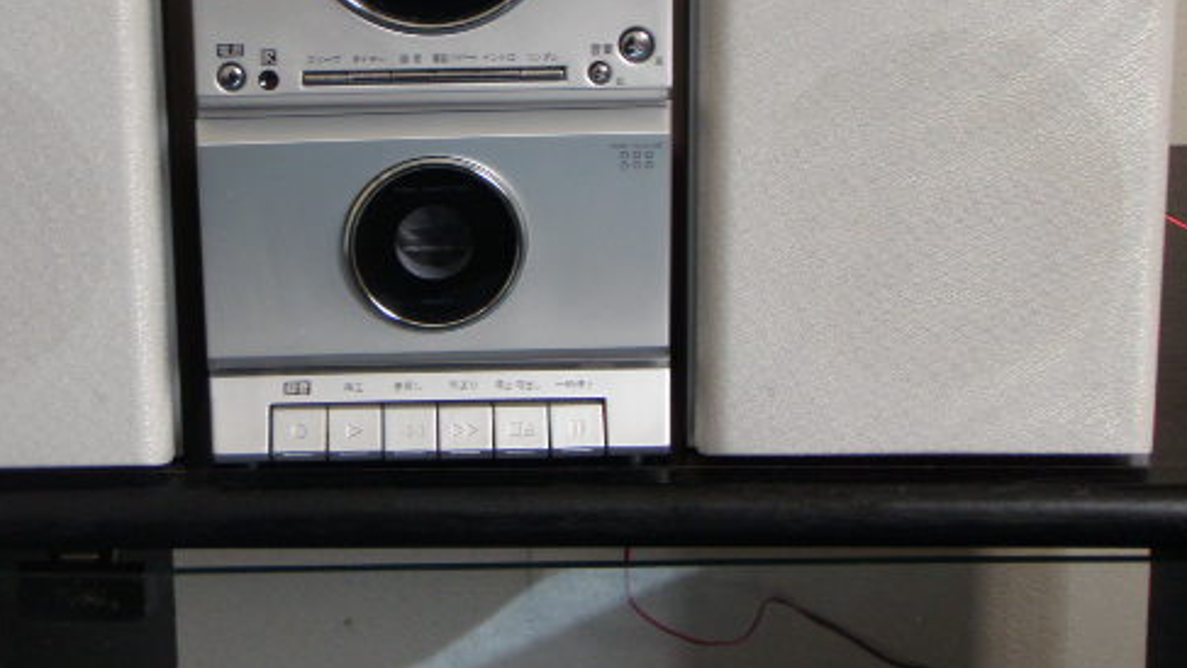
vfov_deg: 16.4
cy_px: 90
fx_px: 2298
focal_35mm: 73
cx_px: 422
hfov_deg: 28.8
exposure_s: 1/40
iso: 160
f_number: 4
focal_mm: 9.13
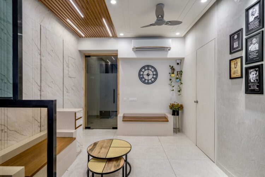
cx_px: 132
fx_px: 132
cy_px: 88
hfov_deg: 90.0
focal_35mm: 18
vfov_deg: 67.4
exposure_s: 1/6
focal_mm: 18
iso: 100
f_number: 9
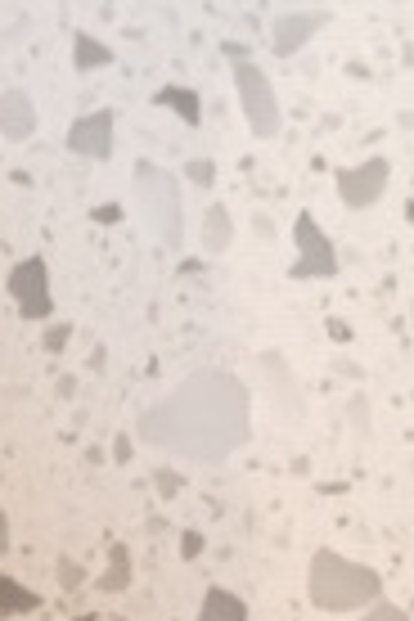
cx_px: -338
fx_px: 2415
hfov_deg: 9.3
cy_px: 418
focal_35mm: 140
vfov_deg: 14.6
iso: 80
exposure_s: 1/30
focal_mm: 4.15
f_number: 2.2
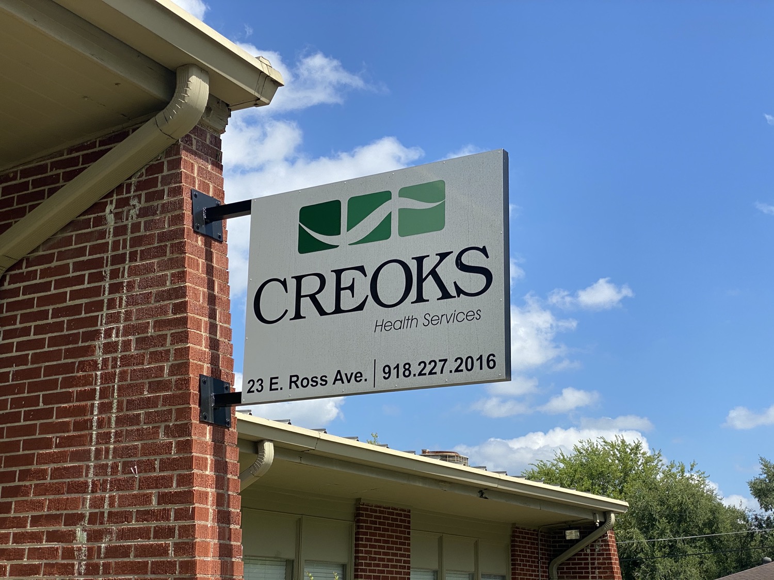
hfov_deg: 36.8
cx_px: 387
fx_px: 1163
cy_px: 290
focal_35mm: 52
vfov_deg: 28.0
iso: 20
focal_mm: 6
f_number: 2
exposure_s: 1/1453
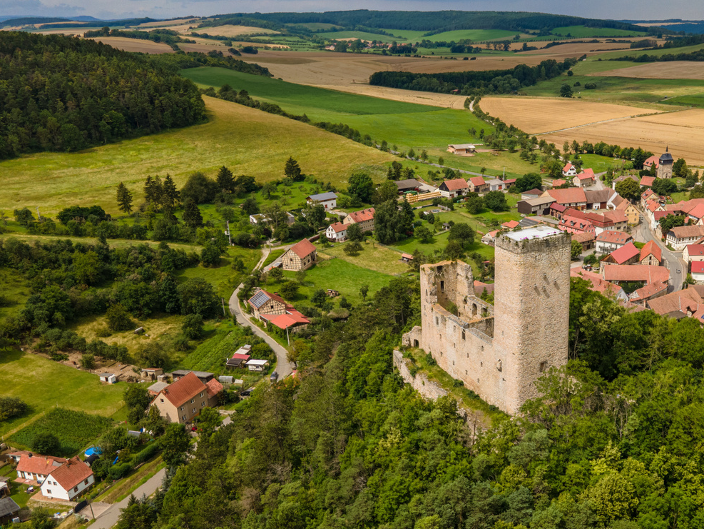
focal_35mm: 35
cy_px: 345
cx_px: 476
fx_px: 712
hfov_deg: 51.5
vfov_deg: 40.3
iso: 100
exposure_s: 1/800
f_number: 2.8
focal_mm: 4.5
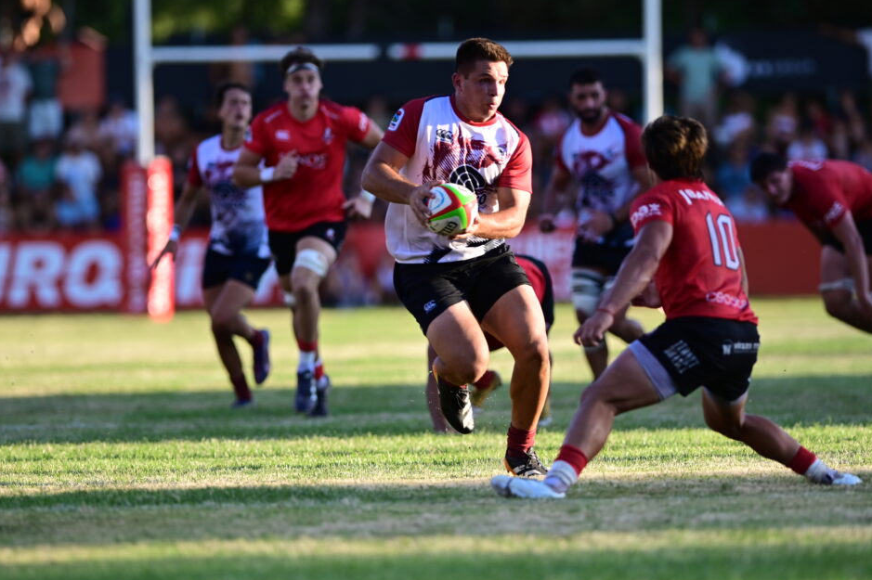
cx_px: 430
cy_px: 257
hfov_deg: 5.4
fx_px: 9296
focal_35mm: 384
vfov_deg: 3.6
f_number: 3.2
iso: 320
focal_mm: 300
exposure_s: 1/1000
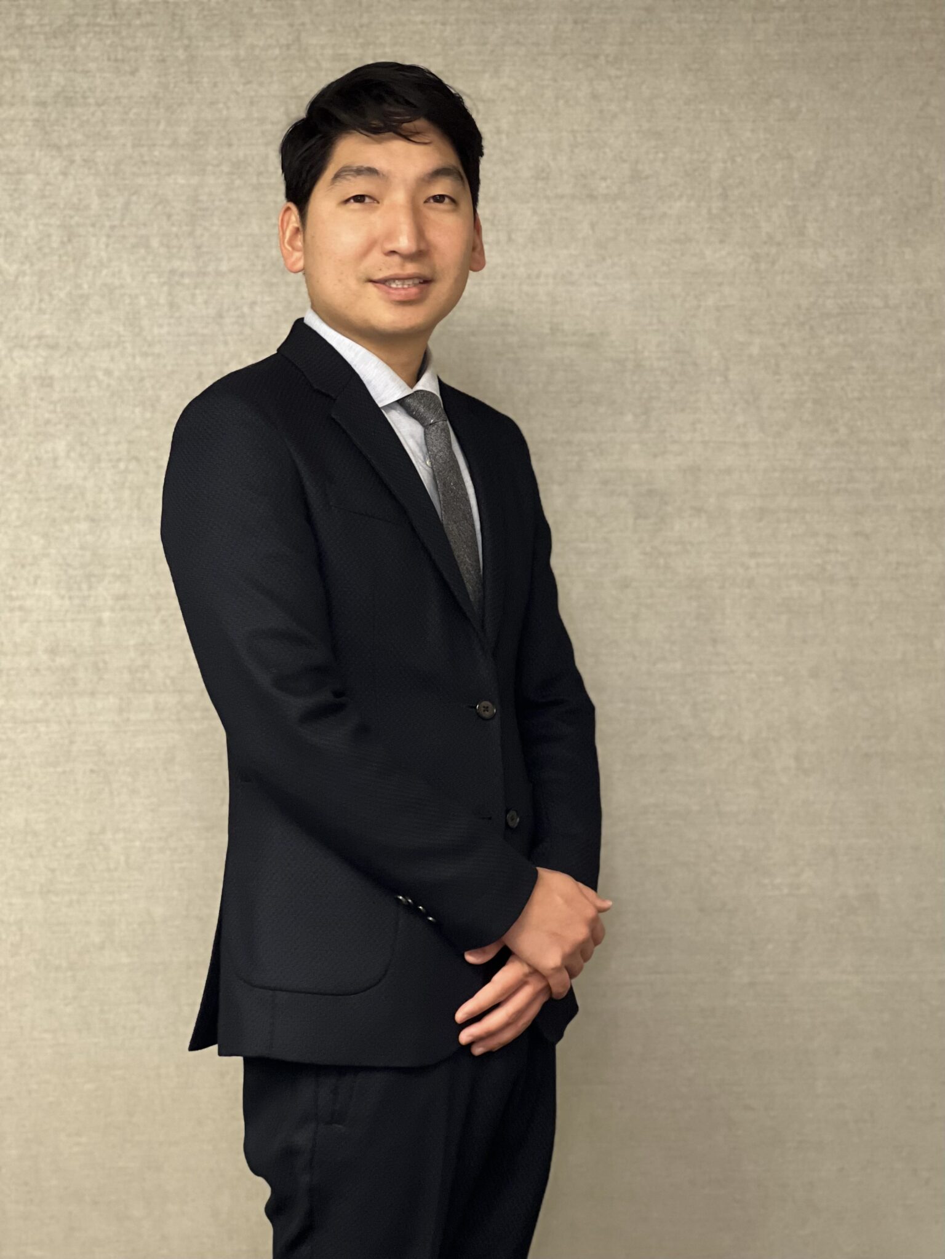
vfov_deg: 25.3
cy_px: 630
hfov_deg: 19.1
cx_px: 472
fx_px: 2803
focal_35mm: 77
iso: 400
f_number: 2.8
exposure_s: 1/30
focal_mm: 9
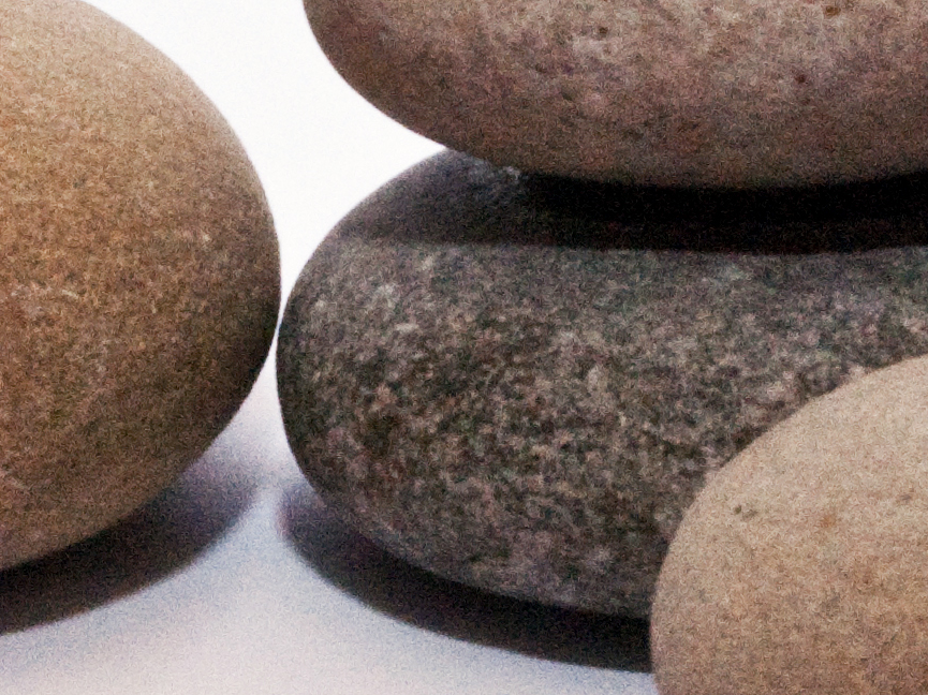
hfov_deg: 10.2
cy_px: 205
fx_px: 5199
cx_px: 134
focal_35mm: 194
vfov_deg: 7.6
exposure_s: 1/15
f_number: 29
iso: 400
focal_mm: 30
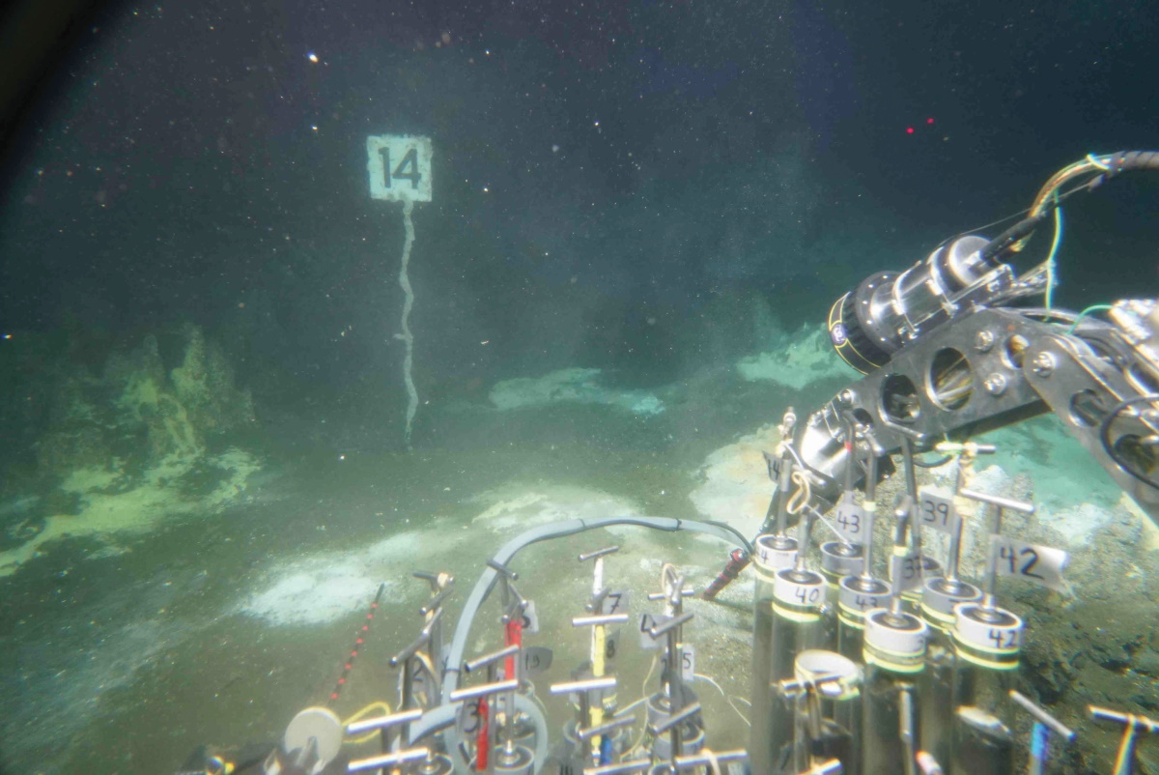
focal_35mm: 24
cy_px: 388
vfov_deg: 53.2
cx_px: 580
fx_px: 773
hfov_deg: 73.7
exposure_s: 1/160
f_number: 4
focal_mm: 24
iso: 3200
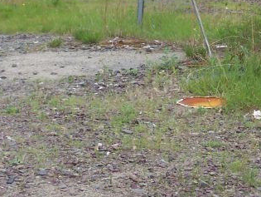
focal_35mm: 142
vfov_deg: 10.4
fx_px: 1072
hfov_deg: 13.9
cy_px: -14
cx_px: 148
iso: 80
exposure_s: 1/500
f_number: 3.1
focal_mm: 9.3
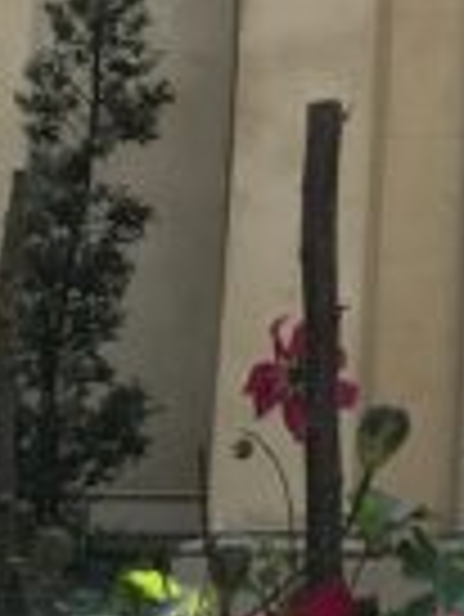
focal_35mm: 170
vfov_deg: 11.4
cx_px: 901
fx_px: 3034
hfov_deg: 8.3
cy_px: -148
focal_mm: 3.99
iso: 20
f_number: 1.8
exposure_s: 1/556
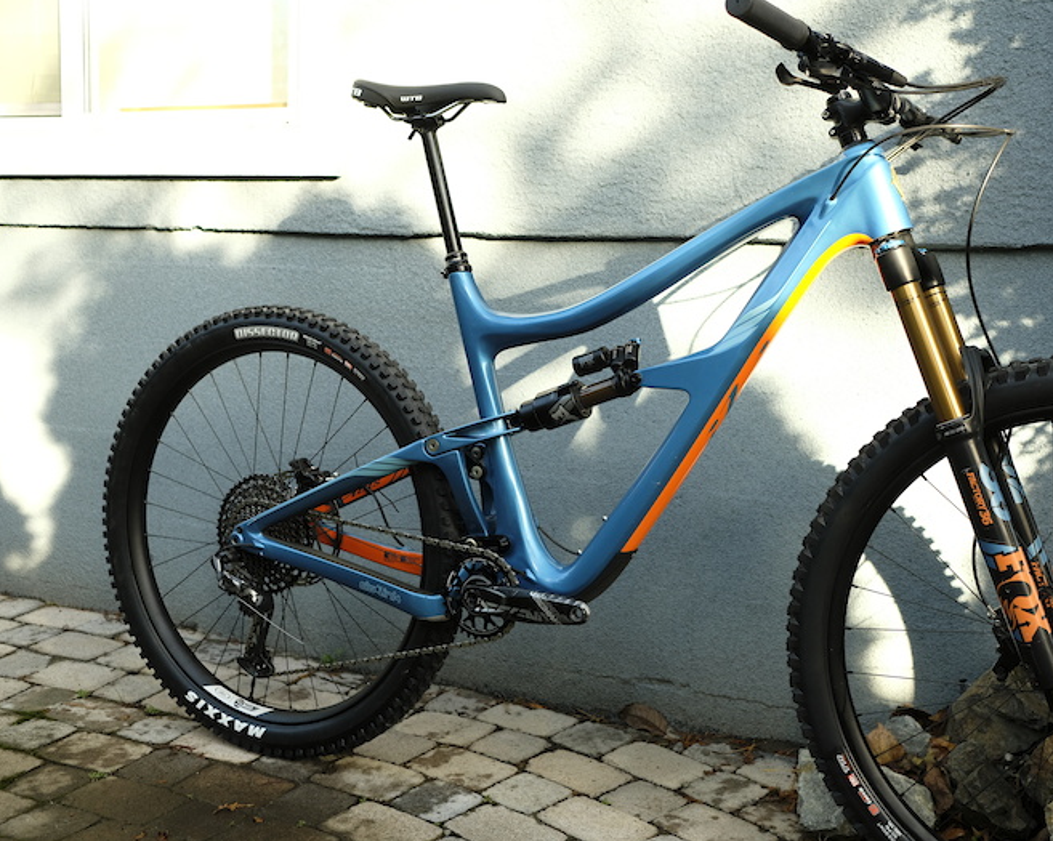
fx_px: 1246
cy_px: 419
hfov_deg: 45.7
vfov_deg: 37.3
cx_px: 603
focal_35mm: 40
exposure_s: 1/1000
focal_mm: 23
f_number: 2.8
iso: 800
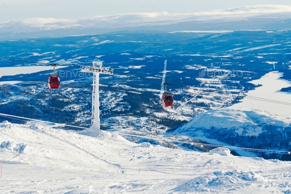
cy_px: 97
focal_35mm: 105
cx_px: 146
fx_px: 849
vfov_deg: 13.1
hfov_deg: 19.4
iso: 200
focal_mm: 70
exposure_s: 1/800
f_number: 8
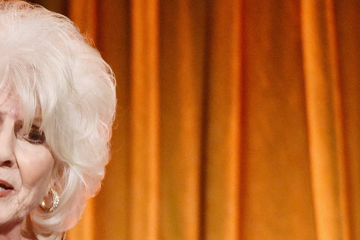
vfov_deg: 0.9
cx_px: -10
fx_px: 15389
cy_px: 320
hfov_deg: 1.3
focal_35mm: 1539
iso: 3200
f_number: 4.5
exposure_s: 1/200
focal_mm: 400
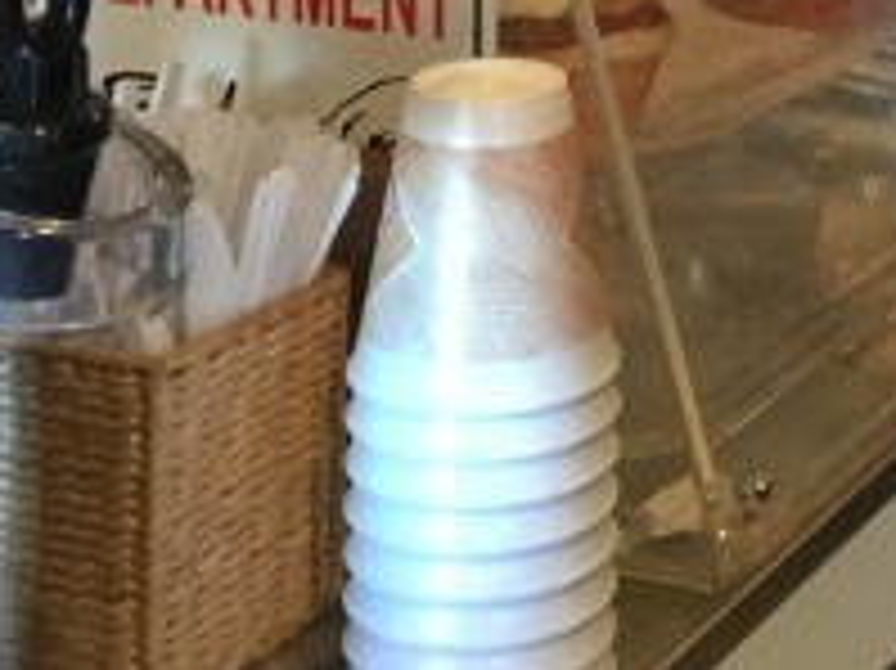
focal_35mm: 112
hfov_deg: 17.0
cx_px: 995
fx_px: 2897
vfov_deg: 12.3
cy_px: -441
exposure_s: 1/15
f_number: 2.2
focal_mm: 4.15
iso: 100
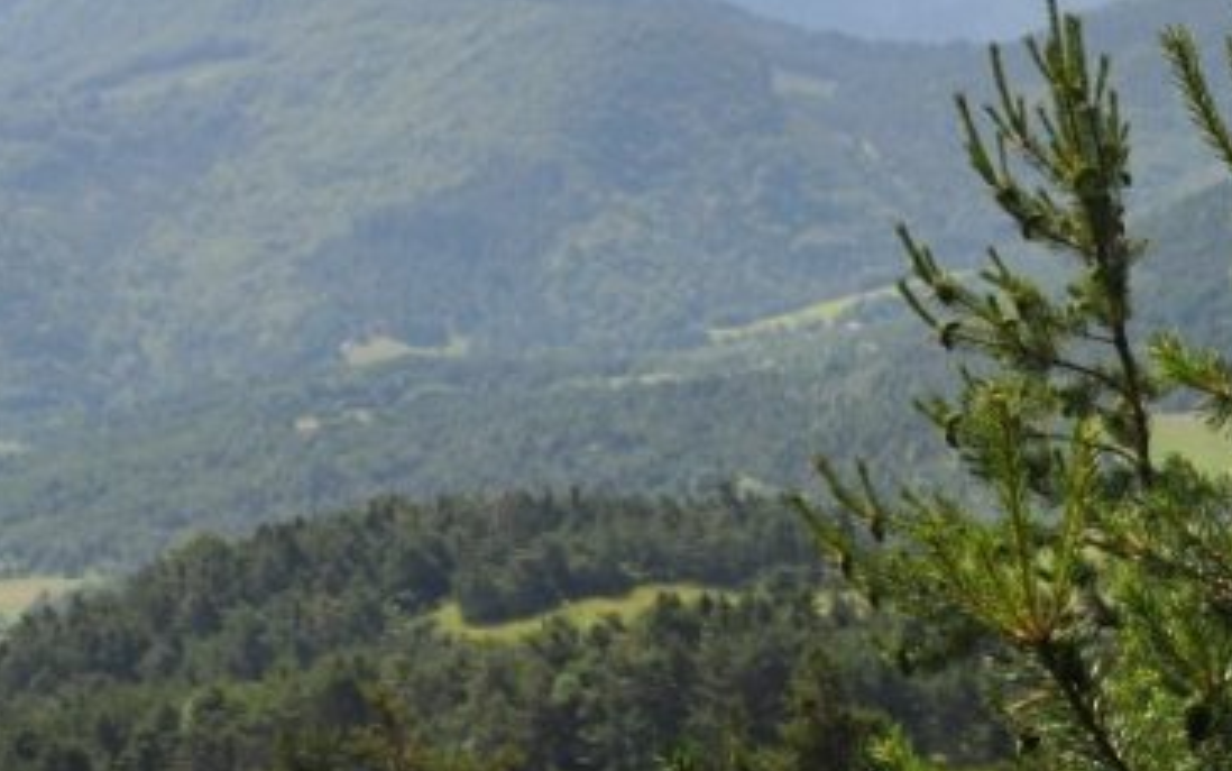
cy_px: 19
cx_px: 1242
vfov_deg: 10.0
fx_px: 4366
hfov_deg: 15.7
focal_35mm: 130
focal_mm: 26
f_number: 11
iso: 200
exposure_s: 1/400
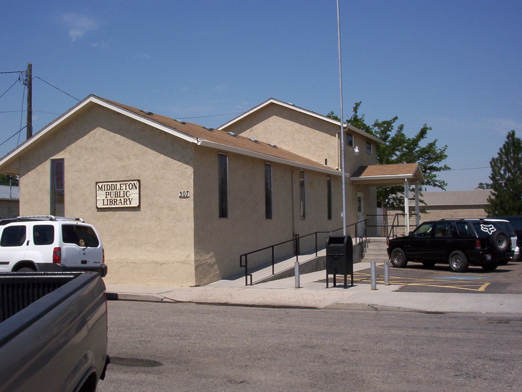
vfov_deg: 36.0
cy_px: 199
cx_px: 262
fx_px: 603
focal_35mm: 40
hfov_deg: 46.8
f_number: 8
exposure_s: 1/457
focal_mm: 6
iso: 100
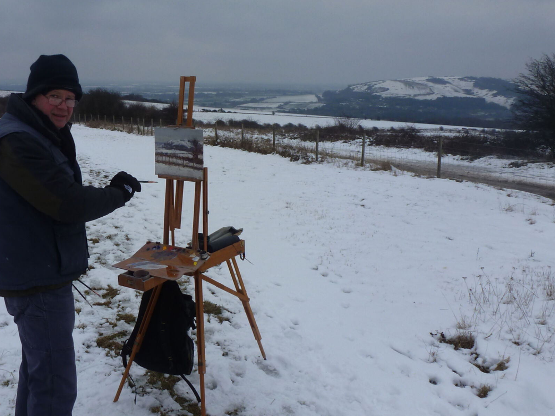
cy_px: 209
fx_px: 577
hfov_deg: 50.2
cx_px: 173
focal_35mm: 36
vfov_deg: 39.7
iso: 100
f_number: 4
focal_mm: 4.3
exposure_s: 1/500
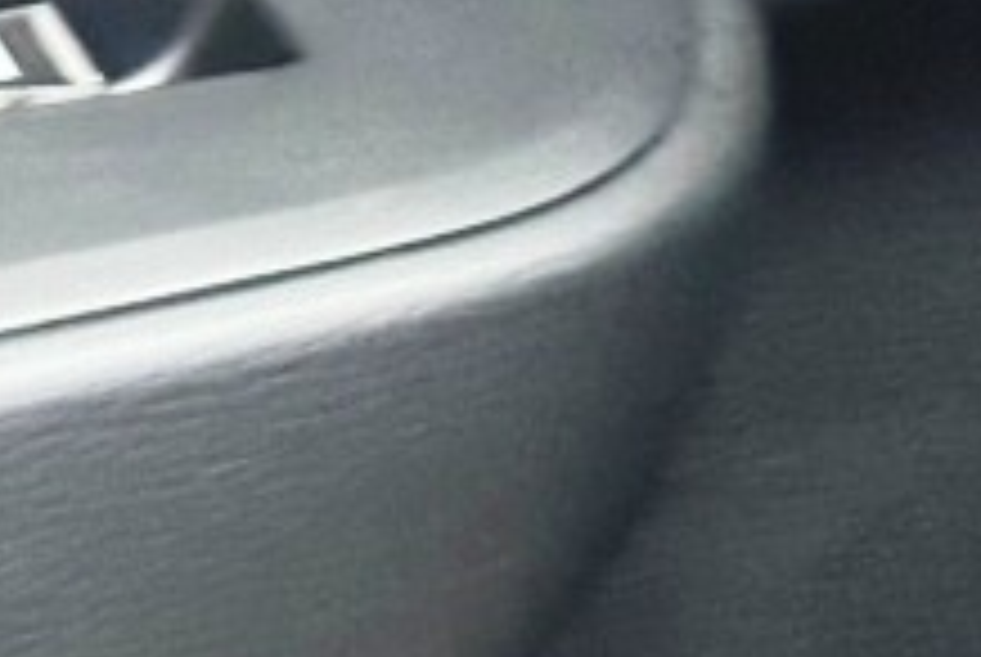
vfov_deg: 5.8
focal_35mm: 234
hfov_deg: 8.8
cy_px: -302
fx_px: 6385
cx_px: 140
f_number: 1.78
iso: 640
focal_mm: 6.86
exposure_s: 1/30
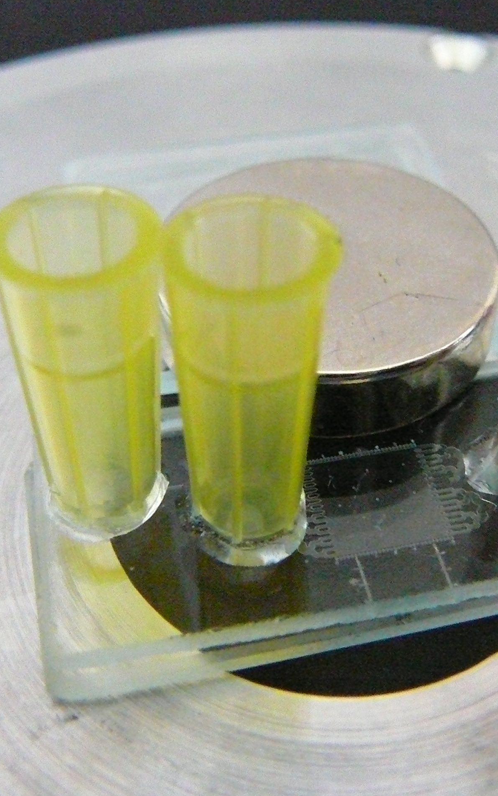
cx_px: 261
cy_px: 398
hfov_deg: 25.8
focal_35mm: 50
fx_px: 1086
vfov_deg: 40.3
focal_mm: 5.2
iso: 800
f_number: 2.8
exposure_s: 1/8
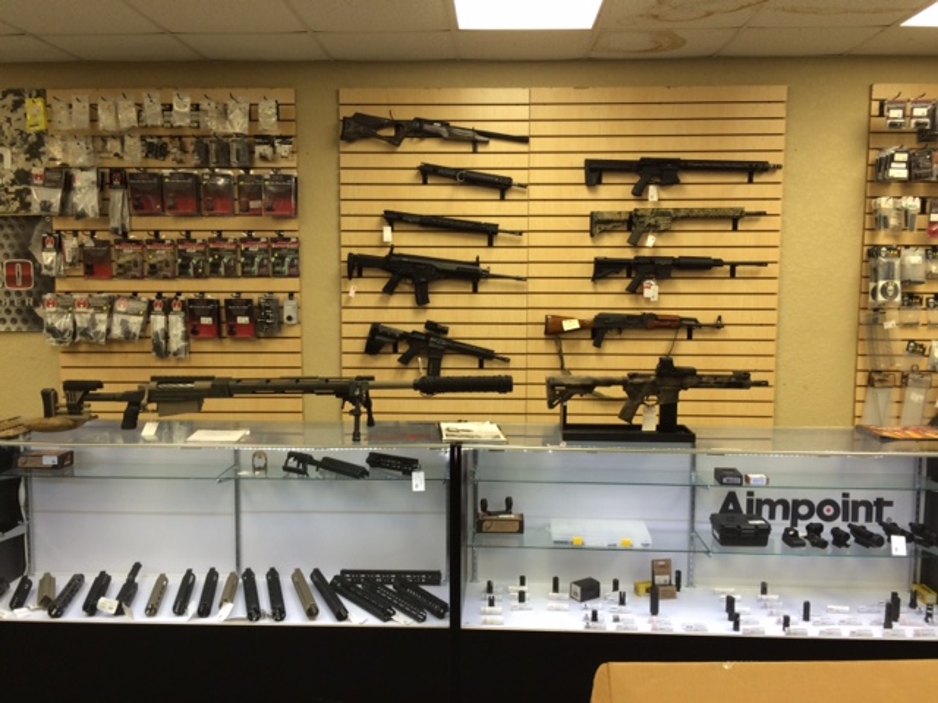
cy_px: 352
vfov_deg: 48.2
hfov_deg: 61.7
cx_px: 469
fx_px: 786
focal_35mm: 29
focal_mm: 4.15
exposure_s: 1/30
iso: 80
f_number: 2.2
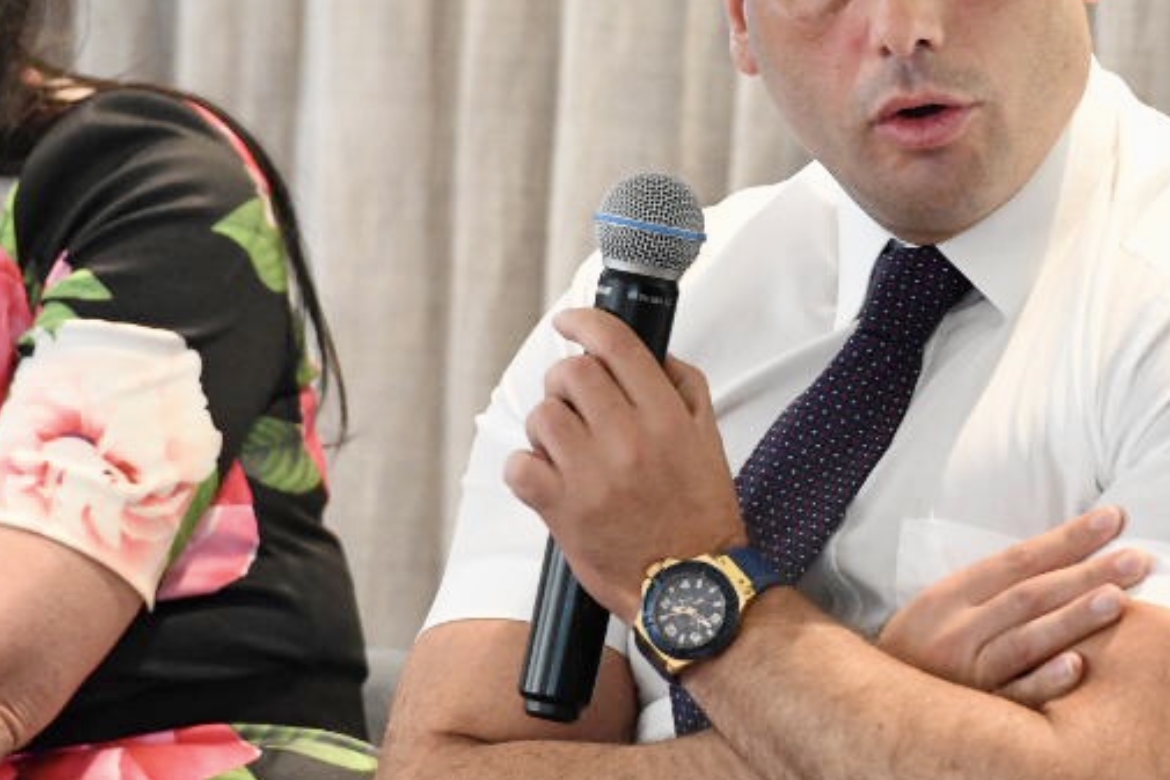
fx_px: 20837
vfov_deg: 2.1
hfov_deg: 3.2
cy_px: 192
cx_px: 994
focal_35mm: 641
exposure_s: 1/100
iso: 3200
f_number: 4.5
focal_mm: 200
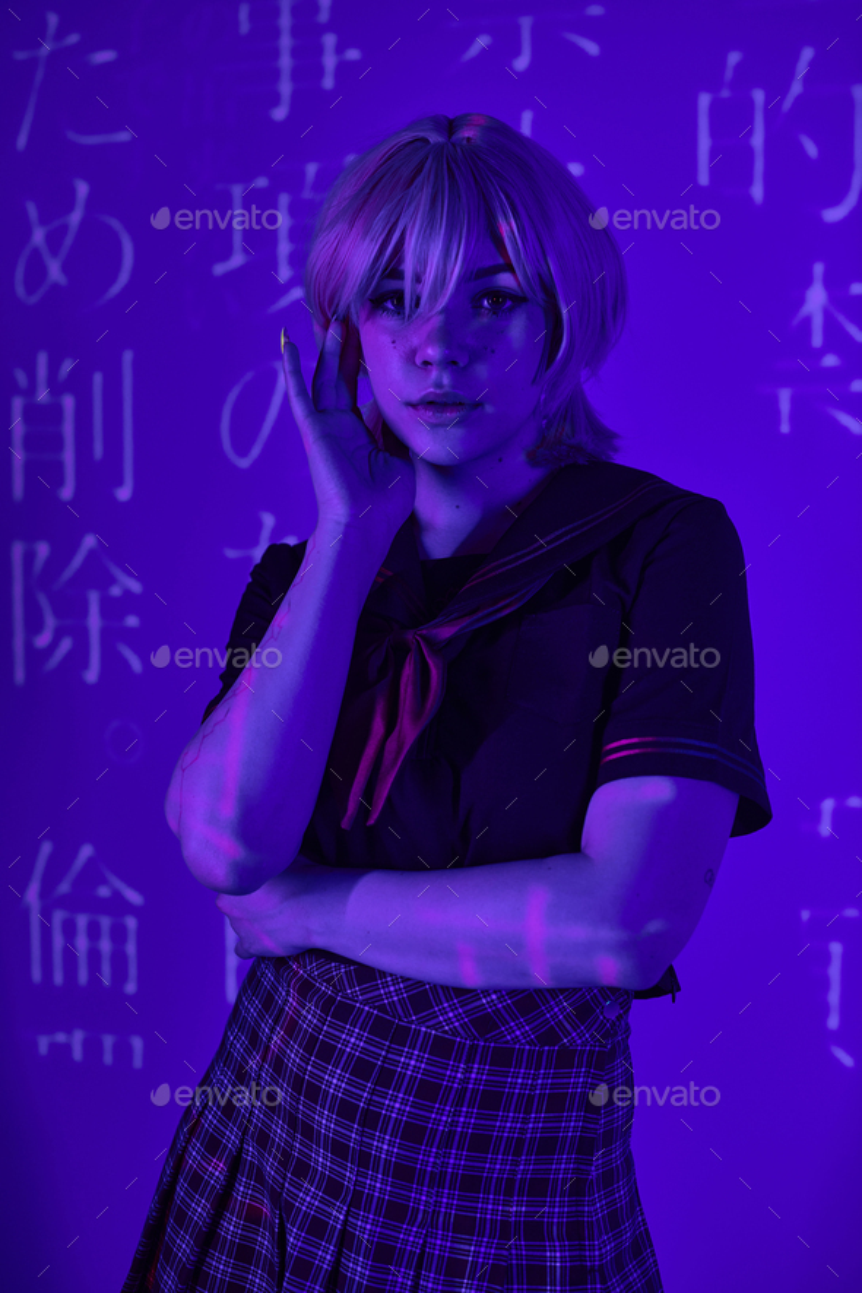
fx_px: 1796
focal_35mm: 50
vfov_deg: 39.6
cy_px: 646
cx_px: 431
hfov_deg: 27.0
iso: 400
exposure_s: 1/160
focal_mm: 50
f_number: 2.8
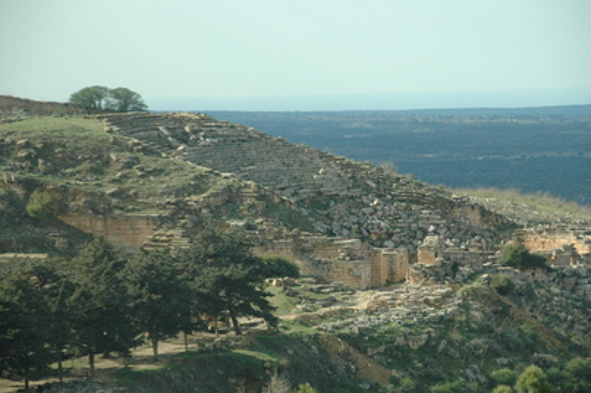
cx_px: 296
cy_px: 196
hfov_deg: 10.6
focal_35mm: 195
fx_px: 3199
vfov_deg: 7.0
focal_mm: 130
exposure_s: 1/1000
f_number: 8
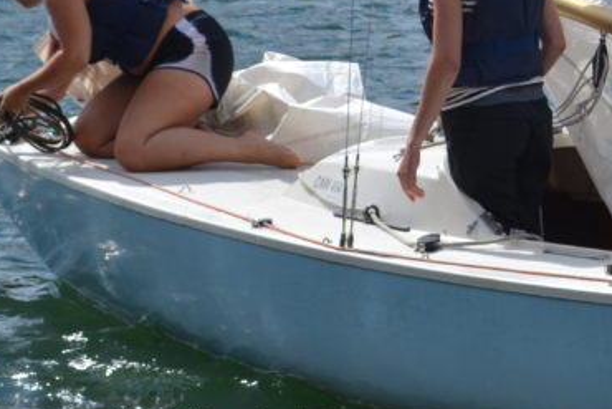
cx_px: 453
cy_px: -11
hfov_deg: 9.0
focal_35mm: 228
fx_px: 3884
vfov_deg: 6.0
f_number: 8
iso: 100
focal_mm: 55
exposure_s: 1/250
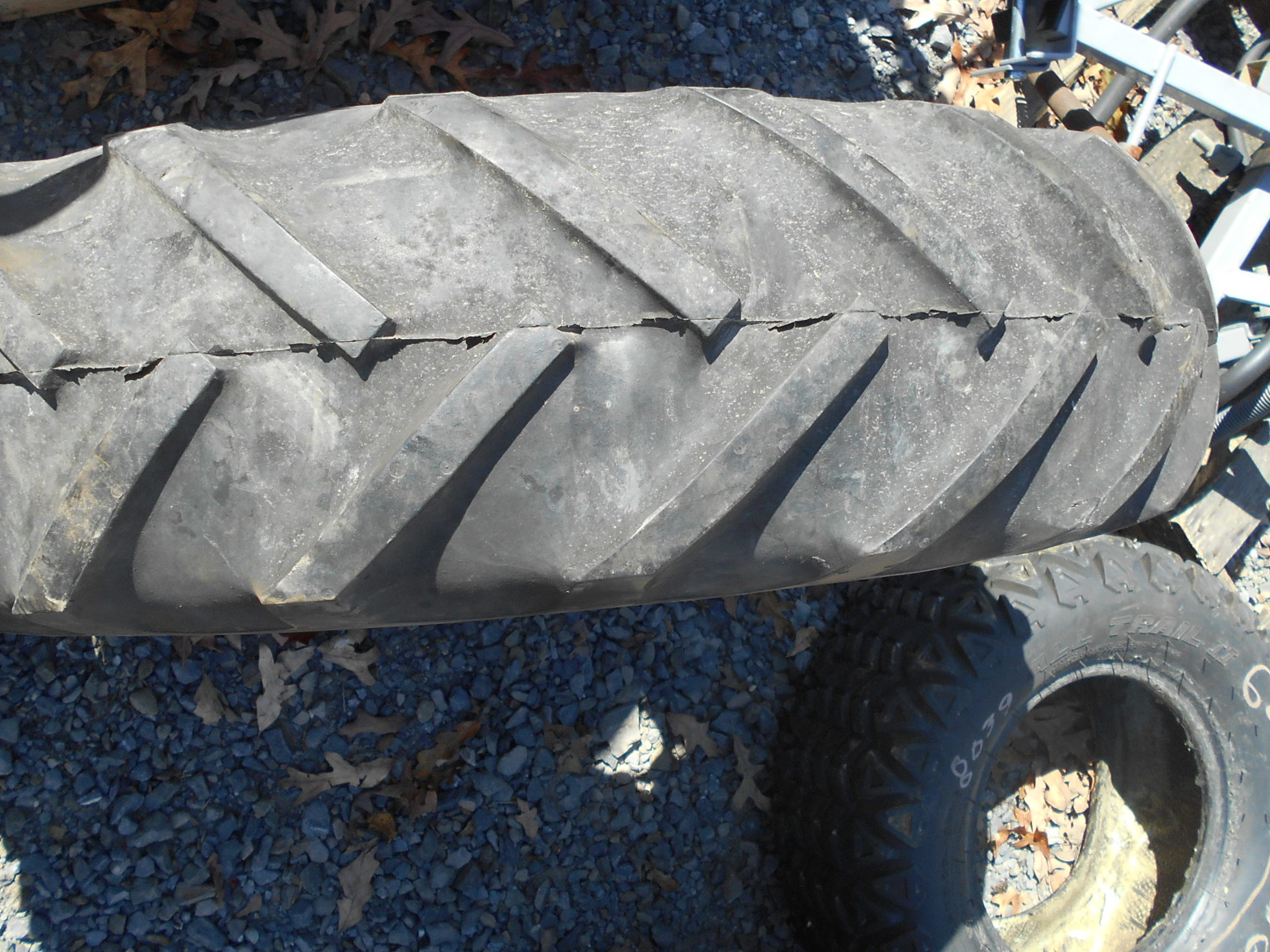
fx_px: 1247
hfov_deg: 53.9
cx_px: 585
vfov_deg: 41.7
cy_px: 425
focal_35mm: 34
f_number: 3.2
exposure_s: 1/320
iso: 80
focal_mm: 4.6
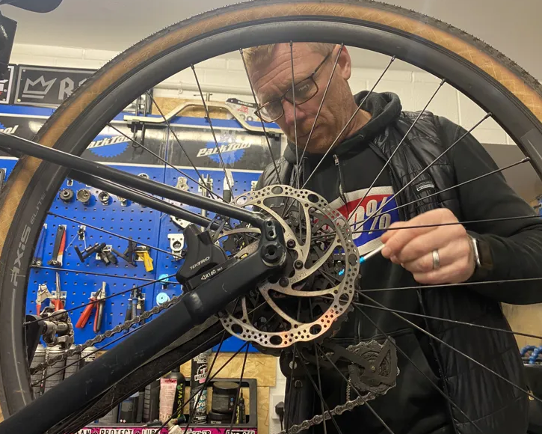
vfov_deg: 51.5
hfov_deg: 62.2
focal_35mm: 28
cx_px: 279
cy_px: 214
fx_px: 449
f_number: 1.8
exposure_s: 1/50
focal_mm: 4.25
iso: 100
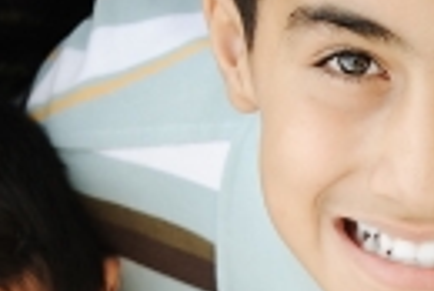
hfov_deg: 4.8
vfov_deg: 3.2
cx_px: 527
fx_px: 5202
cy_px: 425
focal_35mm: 431
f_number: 4
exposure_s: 1/100
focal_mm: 70
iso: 200
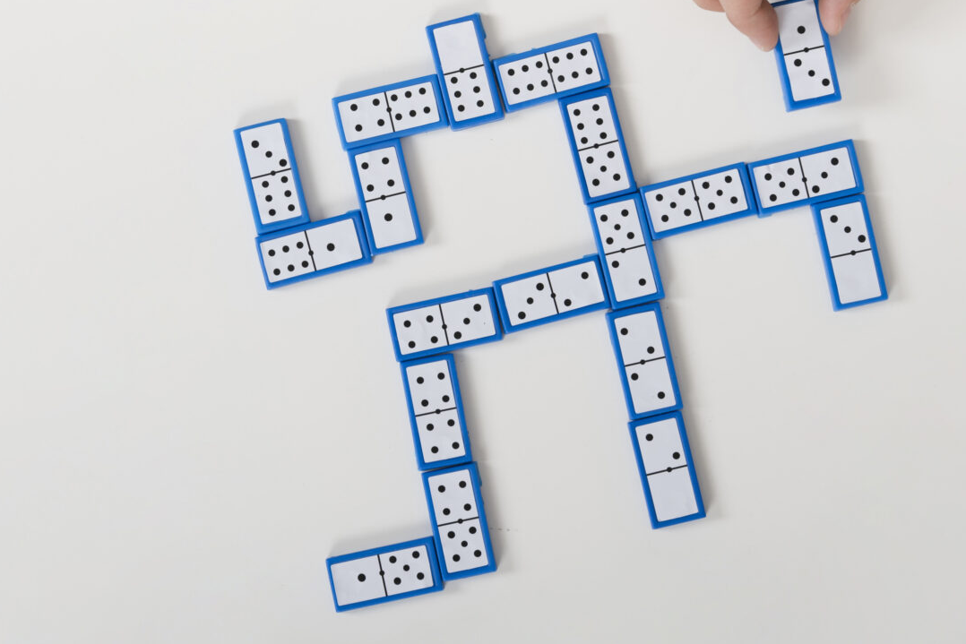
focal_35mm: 114
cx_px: 238
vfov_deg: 11.9
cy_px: 70
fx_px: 3059
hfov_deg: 17.8
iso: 64
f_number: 6.3
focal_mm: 60
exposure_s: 1/160
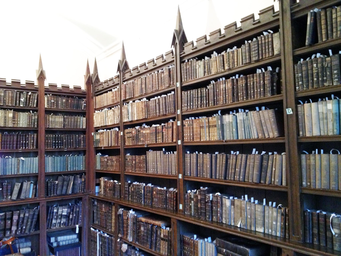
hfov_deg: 52.6
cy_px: 128
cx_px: 170
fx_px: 345
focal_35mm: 35
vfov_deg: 40.7
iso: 400
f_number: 2.4
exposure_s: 1/20
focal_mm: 4.28
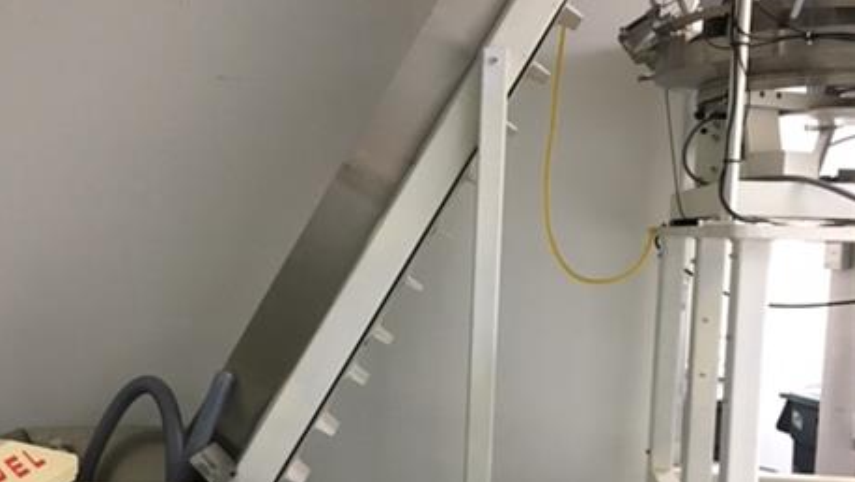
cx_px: 390
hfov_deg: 44.5
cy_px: 339
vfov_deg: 25.8
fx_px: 1043
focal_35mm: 46
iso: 160
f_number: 2.2
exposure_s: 1/30
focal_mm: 4.15
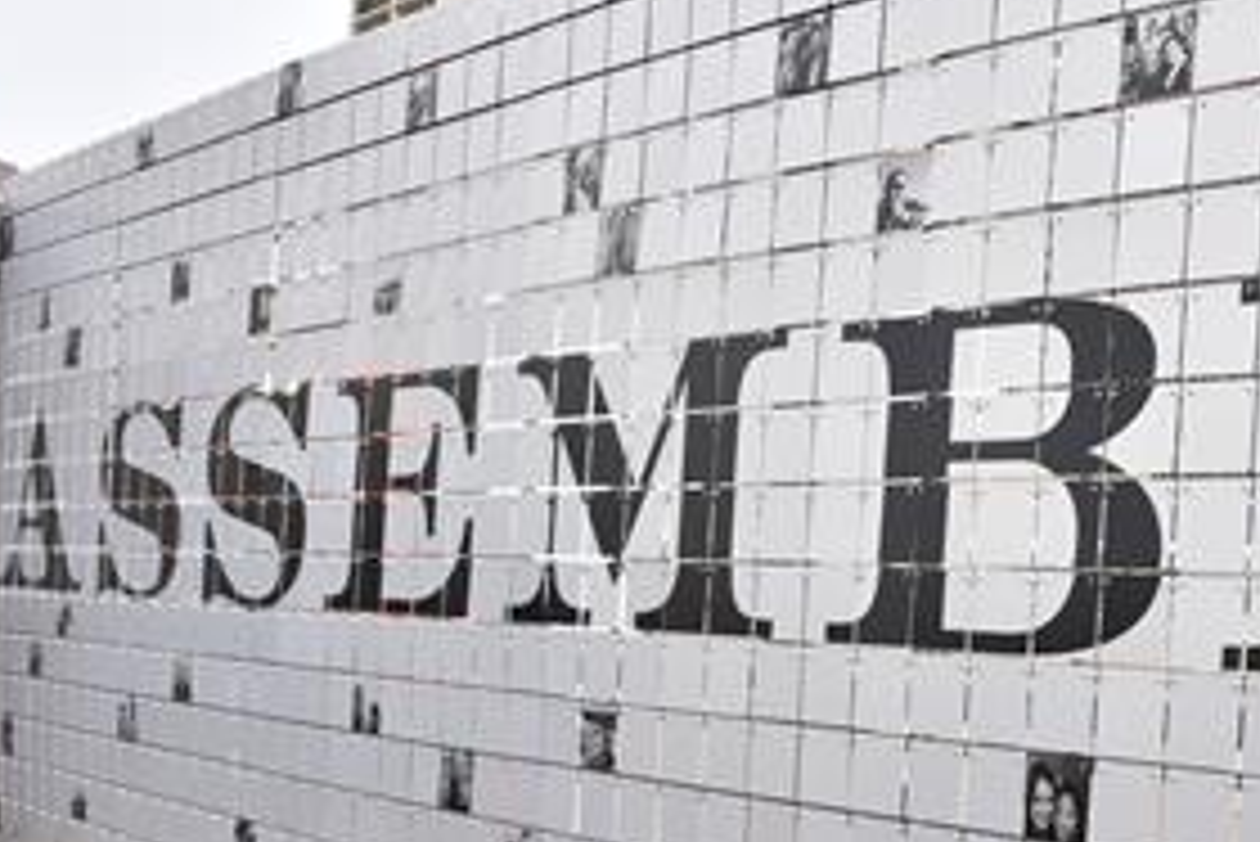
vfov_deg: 24.2
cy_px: 682
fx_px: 1926
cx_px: 1112
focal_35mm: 55
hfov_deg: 34.4
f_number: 6.3
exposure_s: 1/250
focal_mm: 28
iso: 400
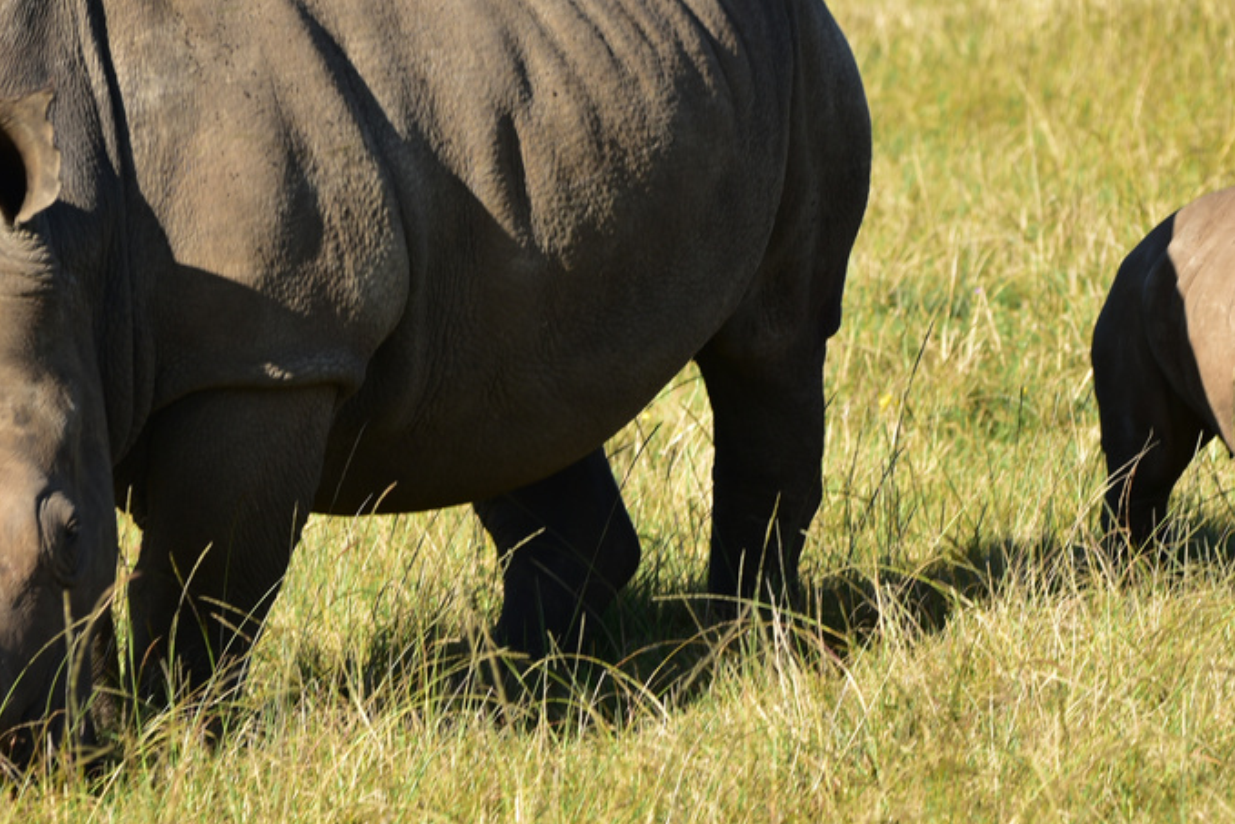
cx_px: 695
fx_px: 14308
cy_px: 284
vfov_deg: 3.3
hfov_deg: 4.9
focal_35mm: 417
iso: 80
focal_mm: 175
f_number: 5
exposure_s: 1/250
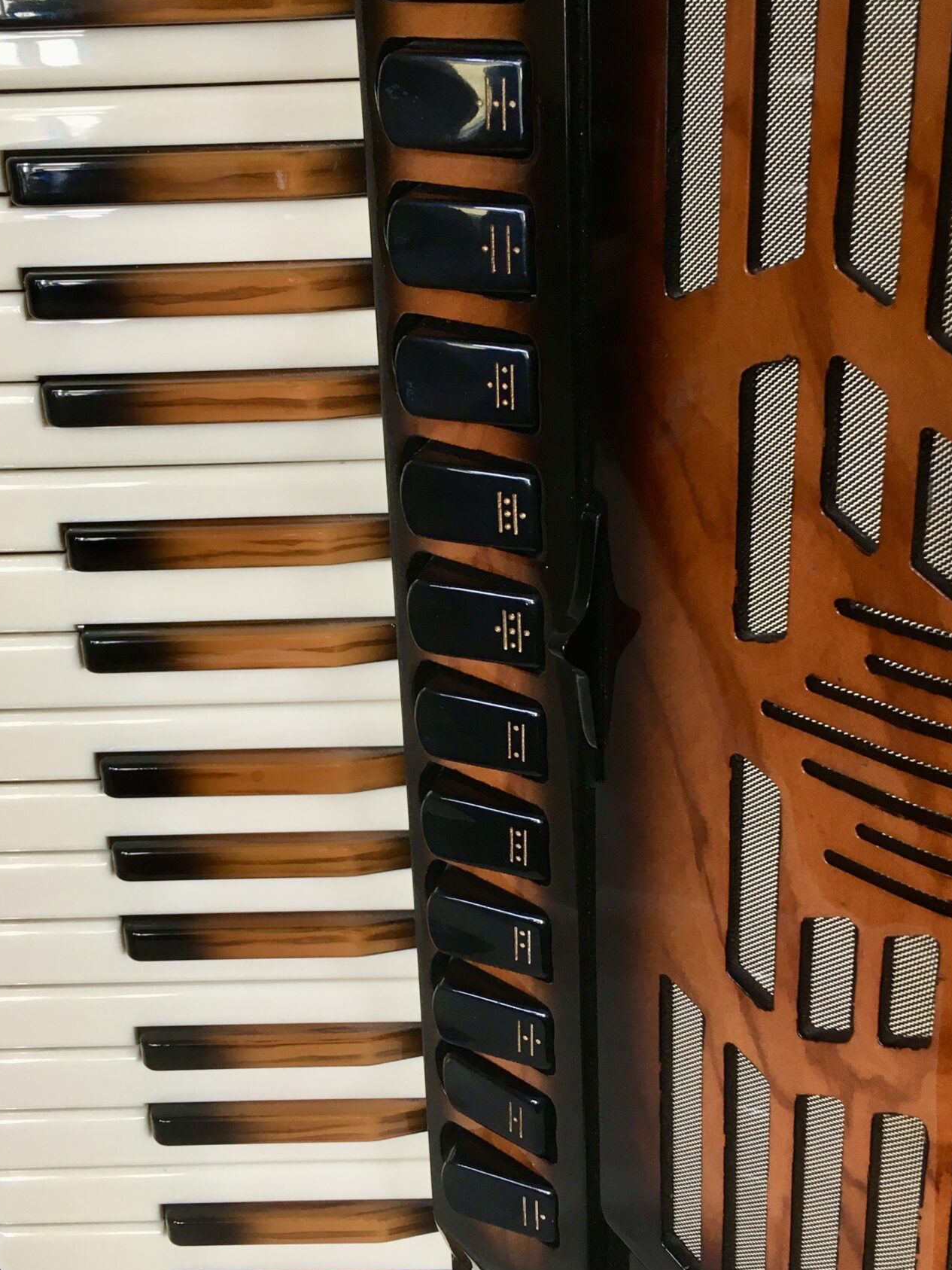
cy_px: 635
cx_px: 458
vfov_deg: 42.9
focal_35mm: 44
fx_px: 1614
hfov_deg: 32.9
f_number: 2.2
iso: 80
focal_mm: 4.15
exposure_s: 1/33
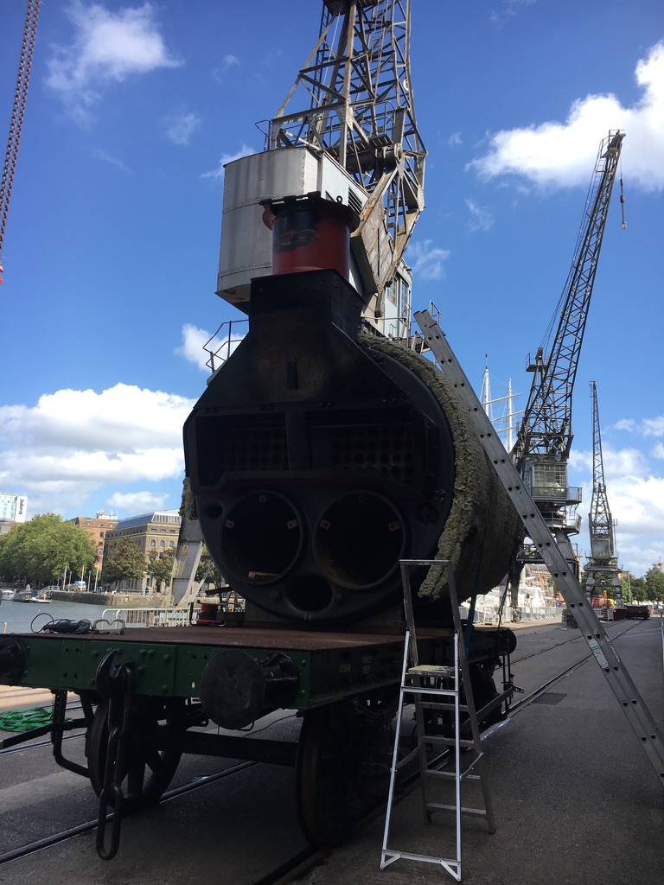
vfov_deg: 61.7
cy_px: 442
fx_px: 742
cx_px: 332
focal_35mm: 29
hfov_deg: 48.2
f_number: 2.2
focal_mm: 4.15
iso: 25
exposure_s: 1/827
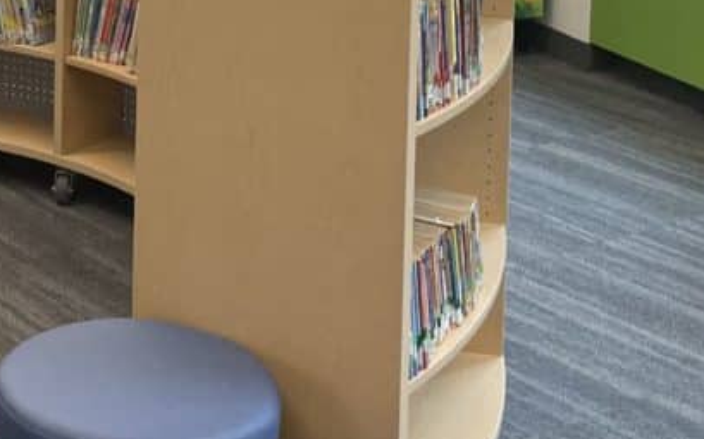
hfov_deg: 22.5
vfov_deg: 13.6
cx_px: 22
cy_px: -267
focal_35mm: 89
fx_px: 1706
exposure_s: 1/121
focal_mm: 4.2
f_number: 1.6
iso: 125
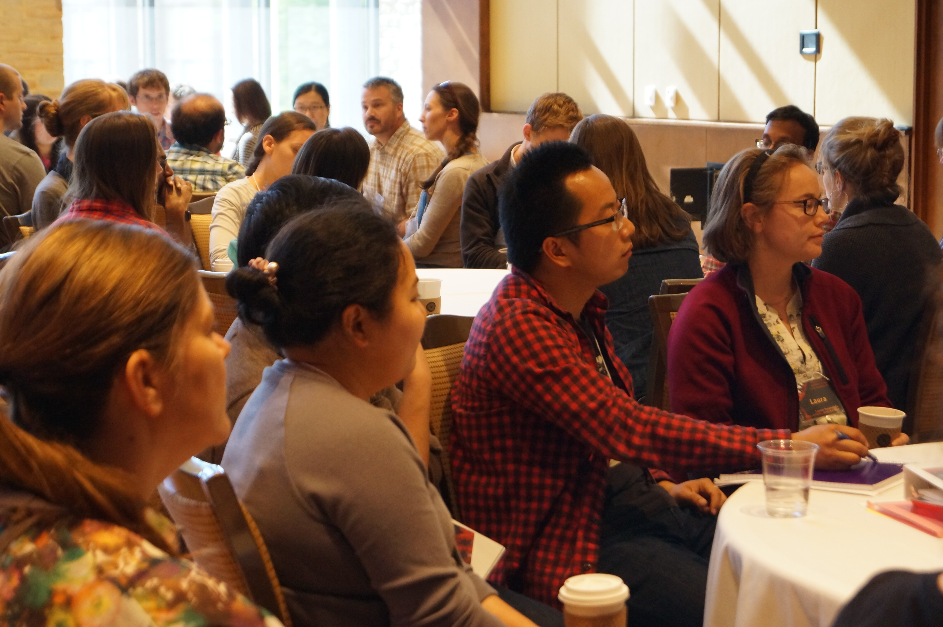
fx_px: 2146
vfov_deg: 16.6
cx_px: 472
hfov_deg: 24.8
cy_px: 314
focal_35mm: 82
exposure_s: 1/25
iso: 1600
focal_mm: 55
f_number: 5.6
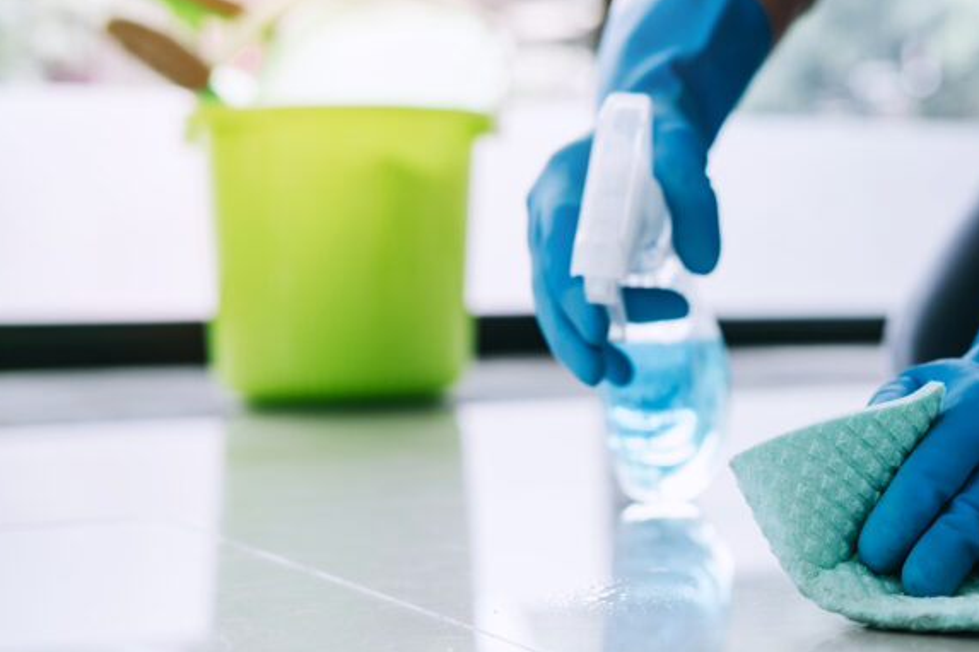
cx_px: 644
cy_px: 288
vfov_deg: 19.2
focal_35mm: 71
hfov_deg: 28.3
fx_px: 1931
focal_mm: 35
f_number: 2.8
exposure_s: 1/160
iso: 250
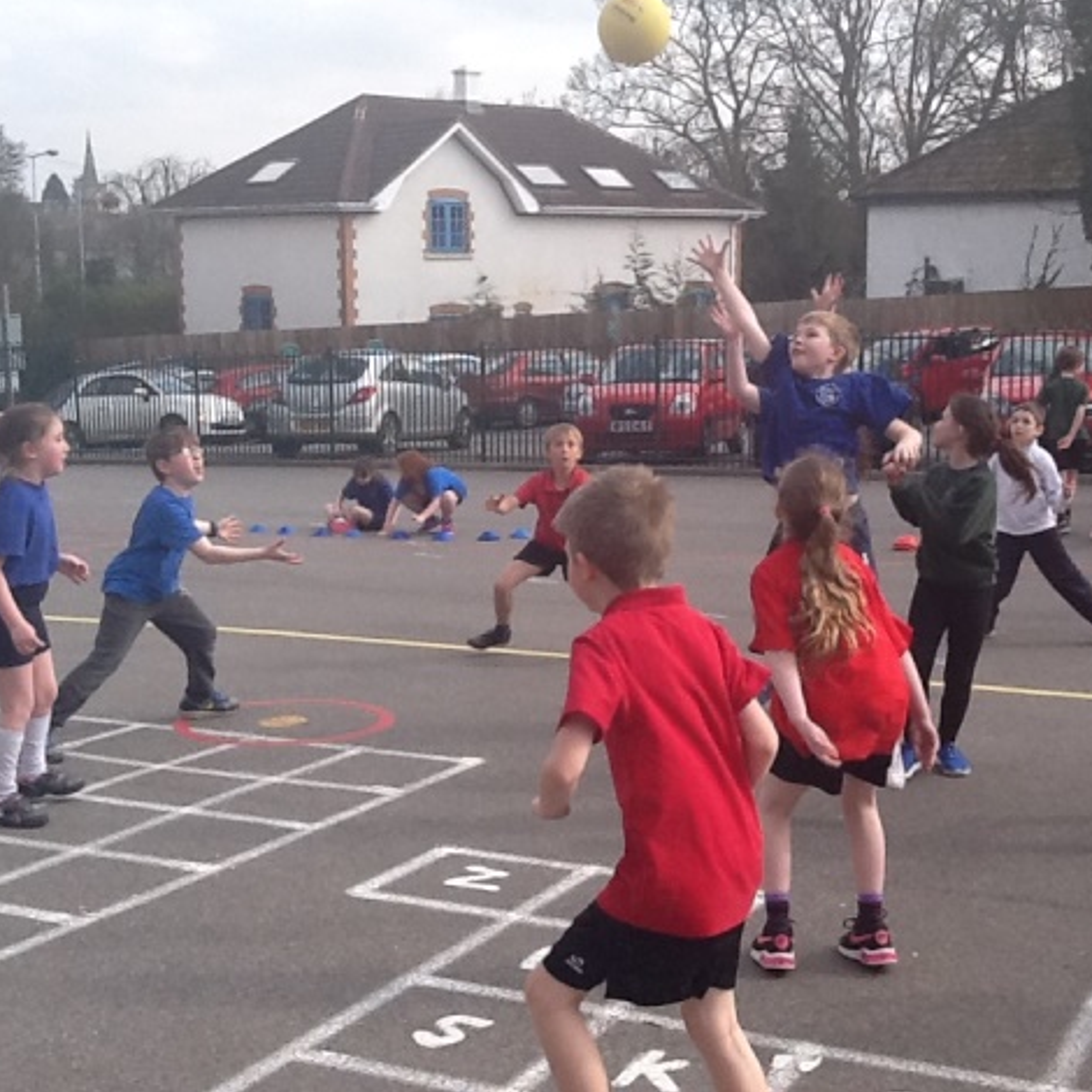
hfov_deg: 32.2
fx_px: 1892
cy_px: 537
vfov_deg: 32.2
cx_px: 606
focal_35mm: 53
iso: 40
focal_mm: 2.03
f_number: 2.4
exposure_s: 1/622
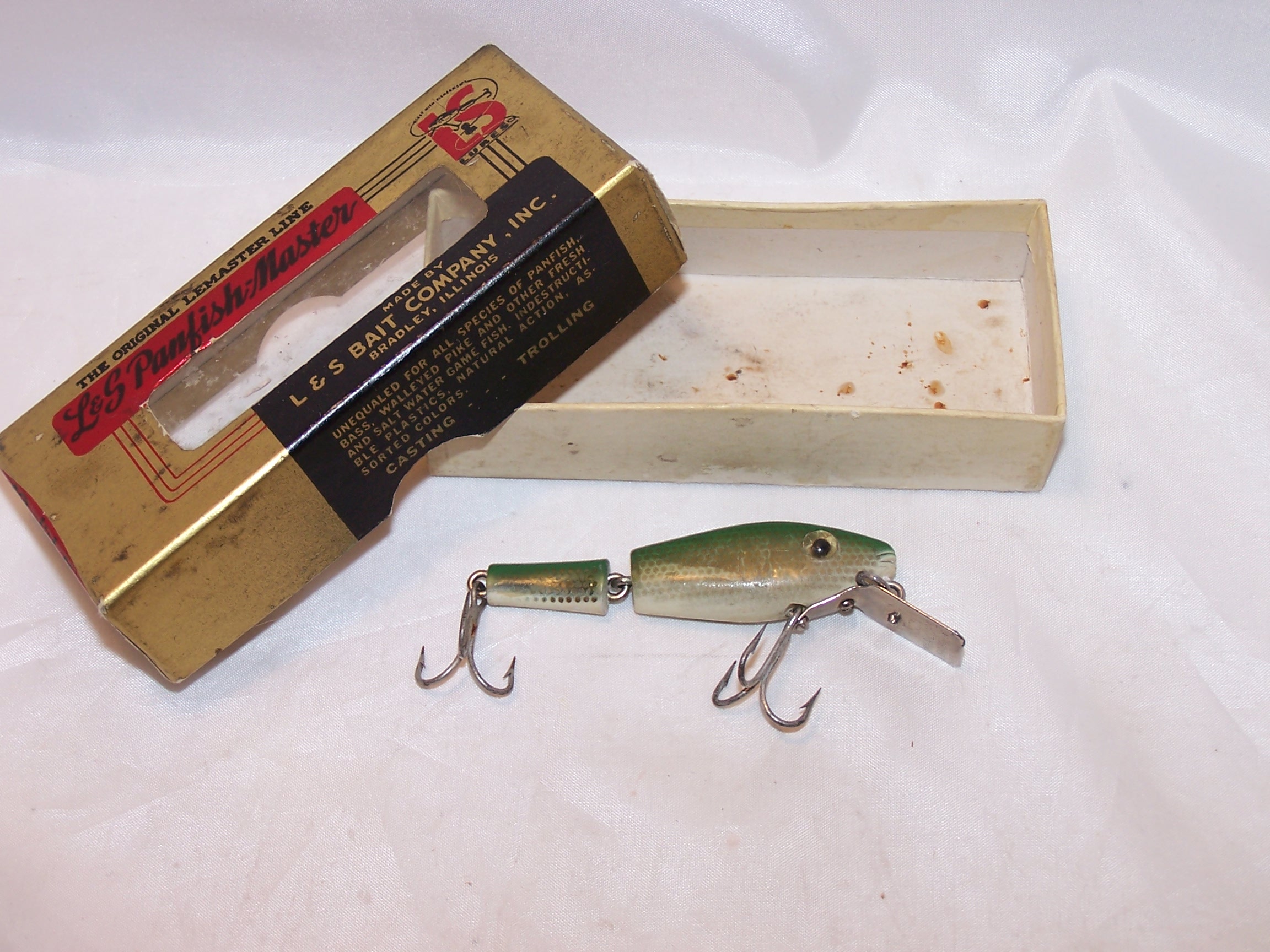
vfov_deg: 21.9
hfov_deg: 29.0
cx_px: 635
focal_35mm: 67
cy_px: 476
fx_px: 2458
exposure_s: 1/60
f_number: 3.2
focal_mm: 11.1
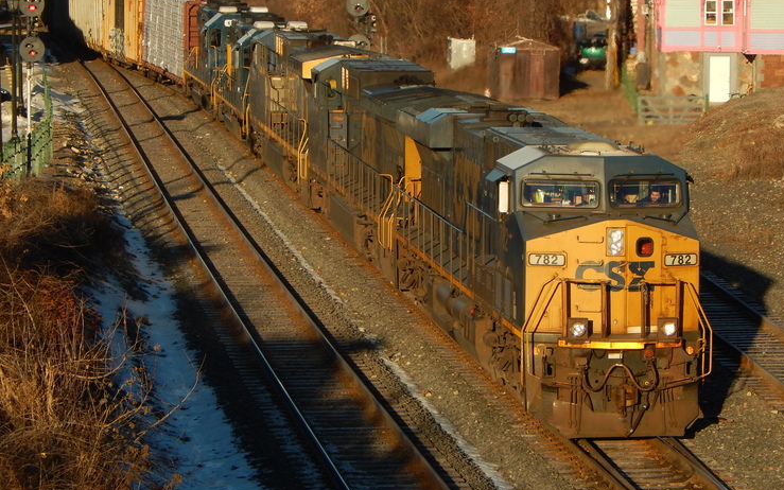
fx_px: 3675
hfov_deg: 12.2
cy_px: 214
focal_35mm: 172
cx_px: 434
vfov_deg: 7.6
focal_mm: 25.3
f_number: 4.9
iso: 125
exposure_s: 1/800
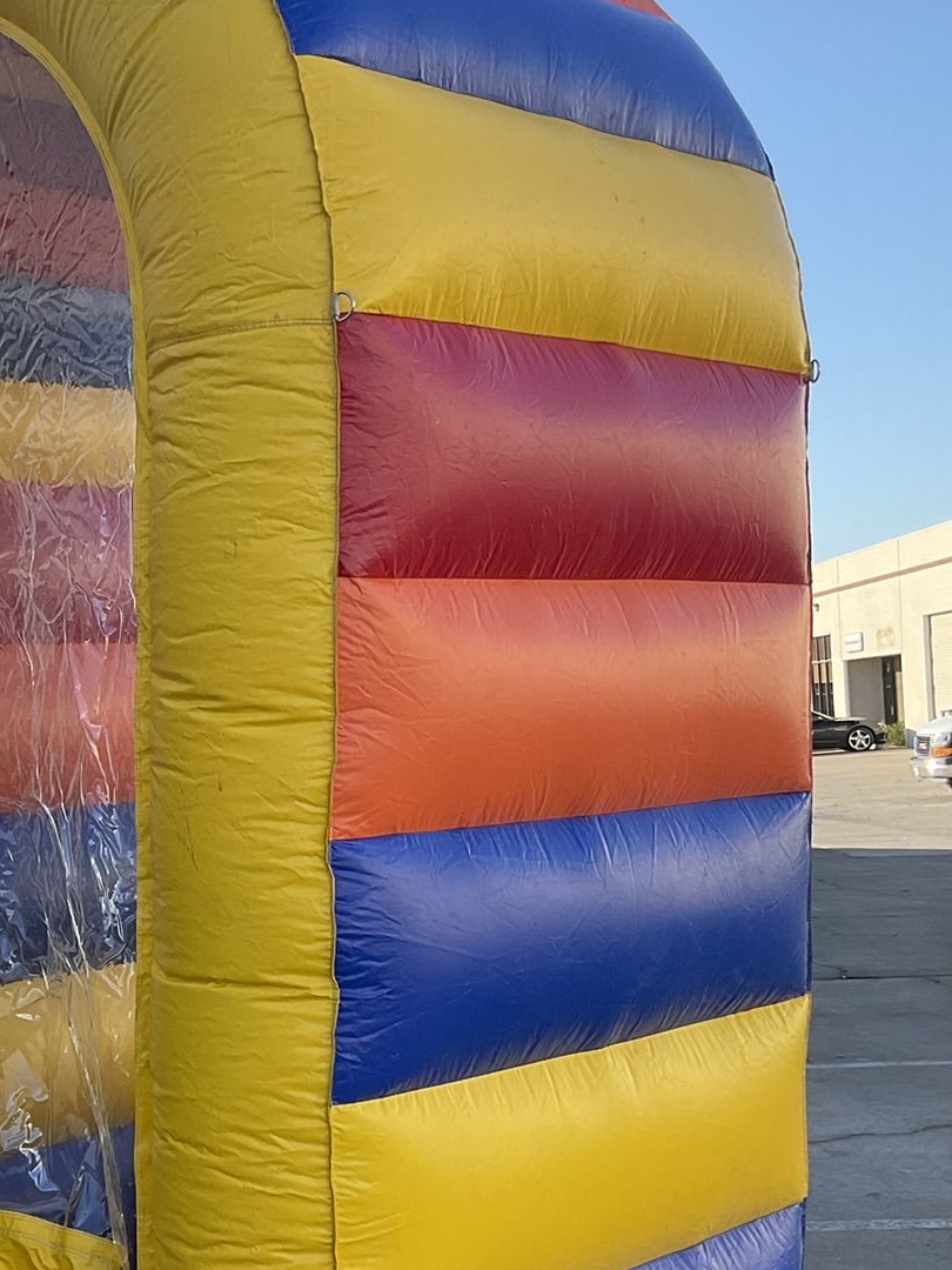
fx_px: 2017
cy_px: 711
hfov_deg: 25.7
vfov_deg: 34.9
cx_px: 101
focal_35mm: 55
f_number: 1.8
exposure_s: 1/486
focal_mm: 3
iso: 16
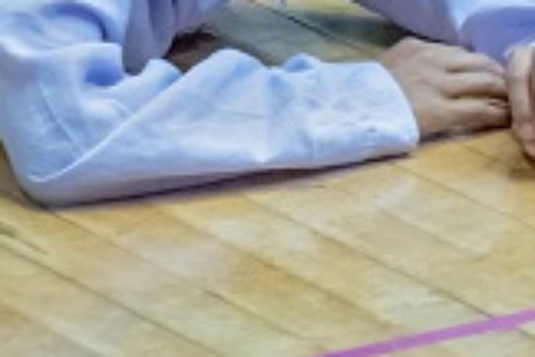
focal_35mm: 542
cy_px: -340
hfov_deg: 3.8
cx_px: 822
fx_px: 8054
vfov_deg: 2.5
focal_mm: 110
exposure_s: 1/200
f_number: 5.6
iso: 6400
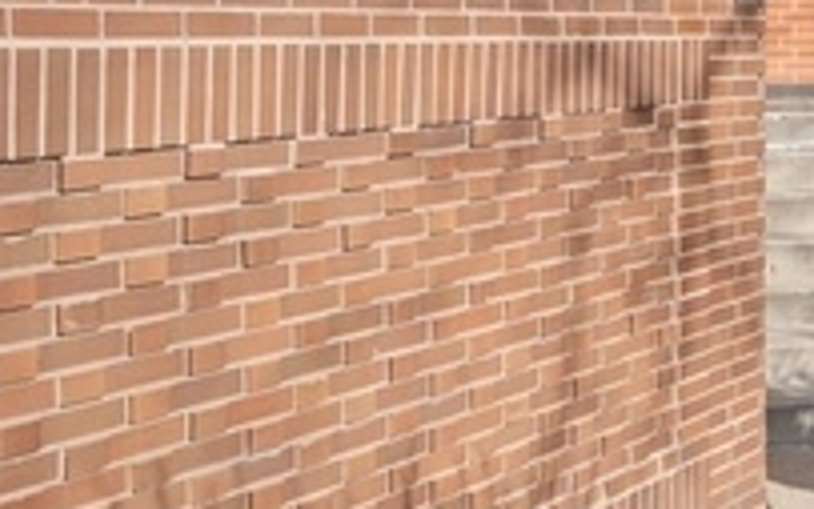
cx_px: 1139
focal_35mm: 77
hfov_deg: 22.9
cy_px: -210
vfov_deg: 15.8
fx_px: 1709
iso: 200
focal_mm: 24
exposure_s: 1/40
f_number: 11
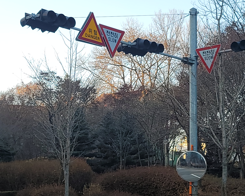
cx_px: 133
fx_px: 196
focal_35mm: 27
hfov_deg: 64.0
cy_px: 98
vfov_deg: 53.2
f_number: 1.8
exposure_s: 1/151
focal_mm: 7
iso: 20
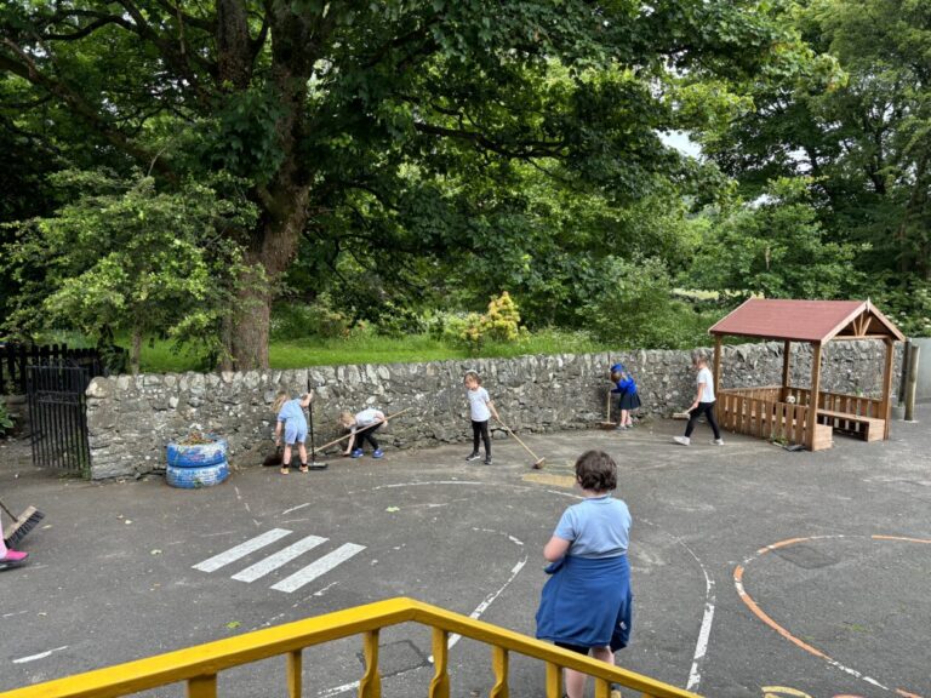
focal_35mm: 26
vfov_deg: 53.1
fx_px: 699
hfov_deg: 67.3
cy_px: 349
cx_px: 466
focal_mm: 5.96
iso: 50
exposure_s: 1/626
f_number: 1.6
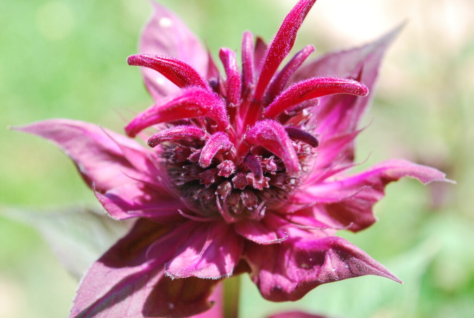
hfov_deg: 24.6
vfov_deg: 16.6
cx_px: 237
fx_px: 1088
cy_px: 159
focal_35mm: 82
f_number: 10
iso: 800
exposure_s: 1/400
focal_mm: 55
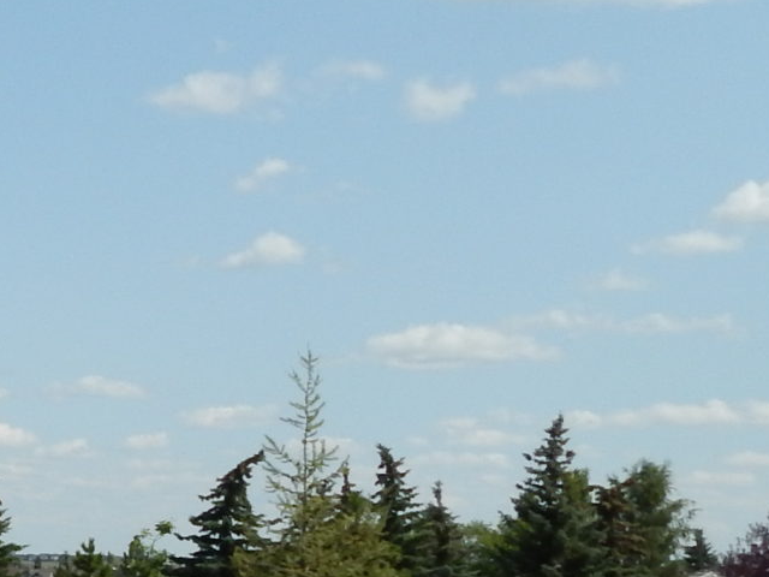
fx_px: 2222
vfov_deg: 14.6
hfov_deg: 16.6
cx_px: -580
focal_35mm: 100
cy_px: 560
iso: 125
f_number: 6.1
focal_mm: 4.5
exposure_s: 1/640
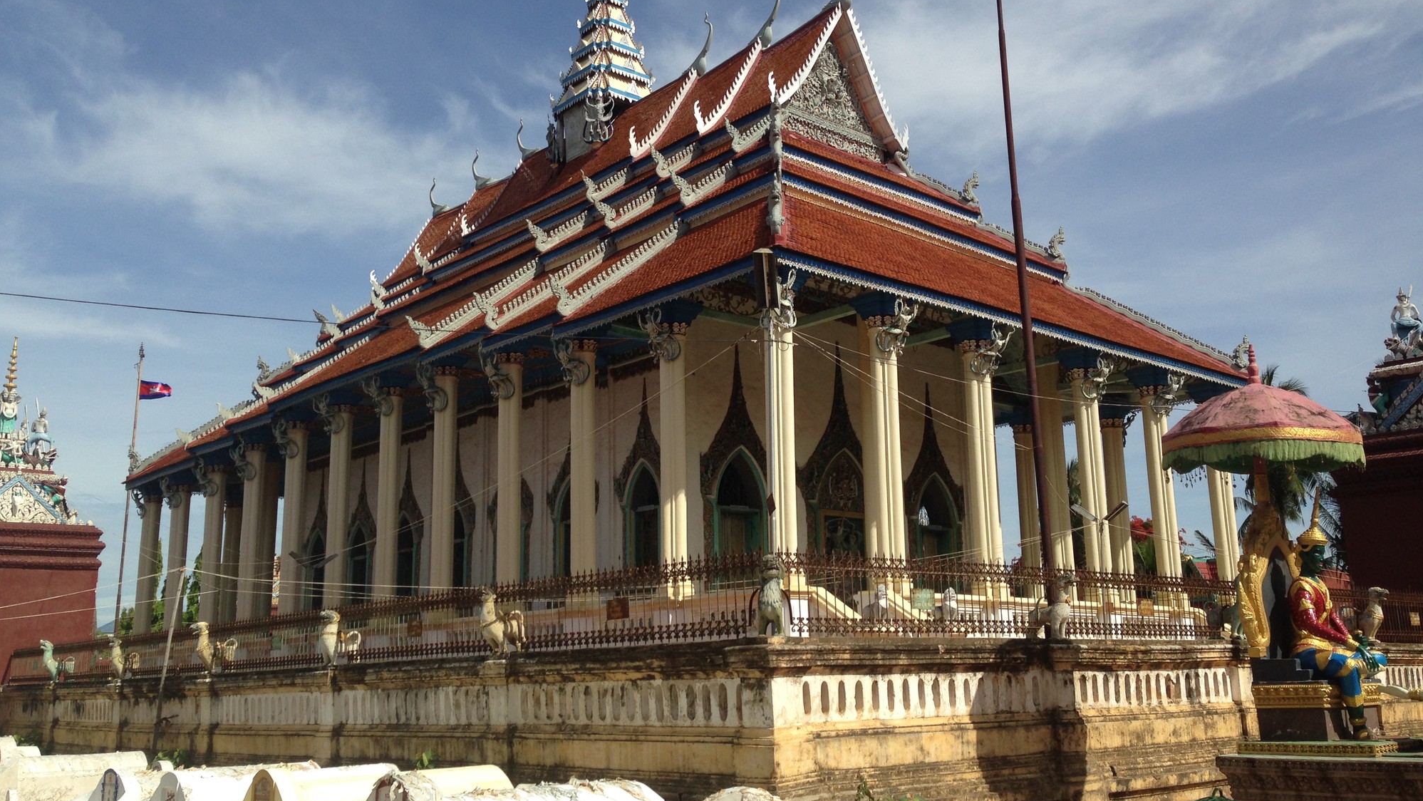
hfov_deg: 55.3
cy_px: 371
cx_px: 711
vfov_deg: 32.8
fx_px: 1359
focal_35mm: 36
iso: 50
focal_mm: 4.12
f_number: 2.4
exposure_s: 1/2088
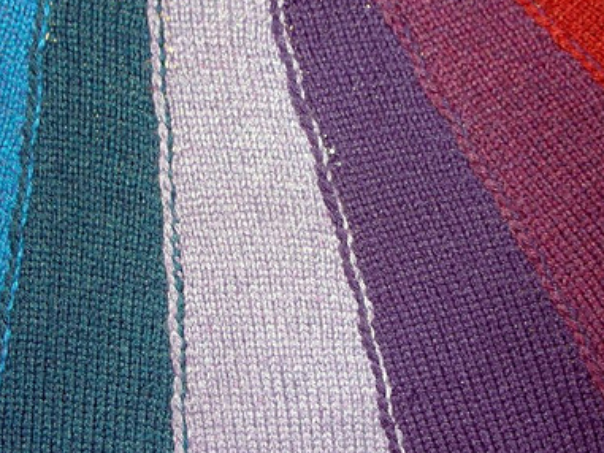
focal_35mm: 46
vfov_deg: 31.5
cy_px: 226
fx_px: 803
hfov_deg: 41.1
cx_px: 252
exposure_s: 1/60.1
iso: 50
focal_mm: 5.8
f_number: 3
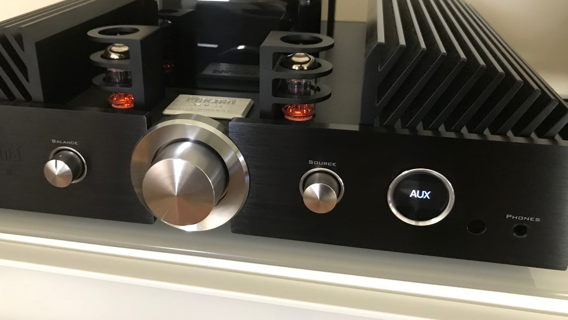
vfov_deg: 32.7
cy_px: 125
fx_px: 542
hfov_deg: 55.2
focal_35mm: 36
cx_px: 253
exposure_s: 1/7
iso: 80
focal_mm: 3.99
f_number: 1.8
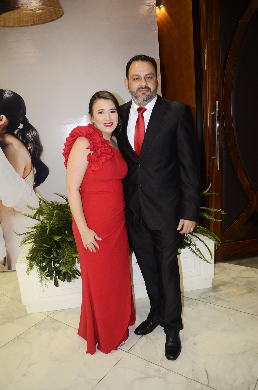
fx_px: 291
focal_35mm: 27
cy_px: 195
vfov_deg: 67.5
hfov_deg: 47.7
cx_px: 129
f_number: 4.5
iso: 800
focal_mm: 18
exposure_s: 1/60
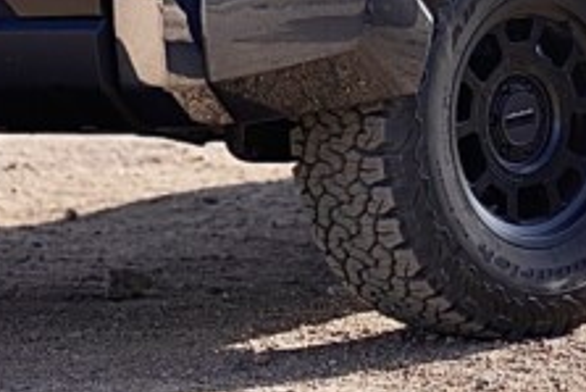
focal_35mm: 188
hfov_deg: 10.9
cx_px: 331
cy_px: -91
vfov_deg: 7.3
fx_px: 3062
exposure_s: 1/3200
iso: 320
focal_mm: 70
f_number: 2.8
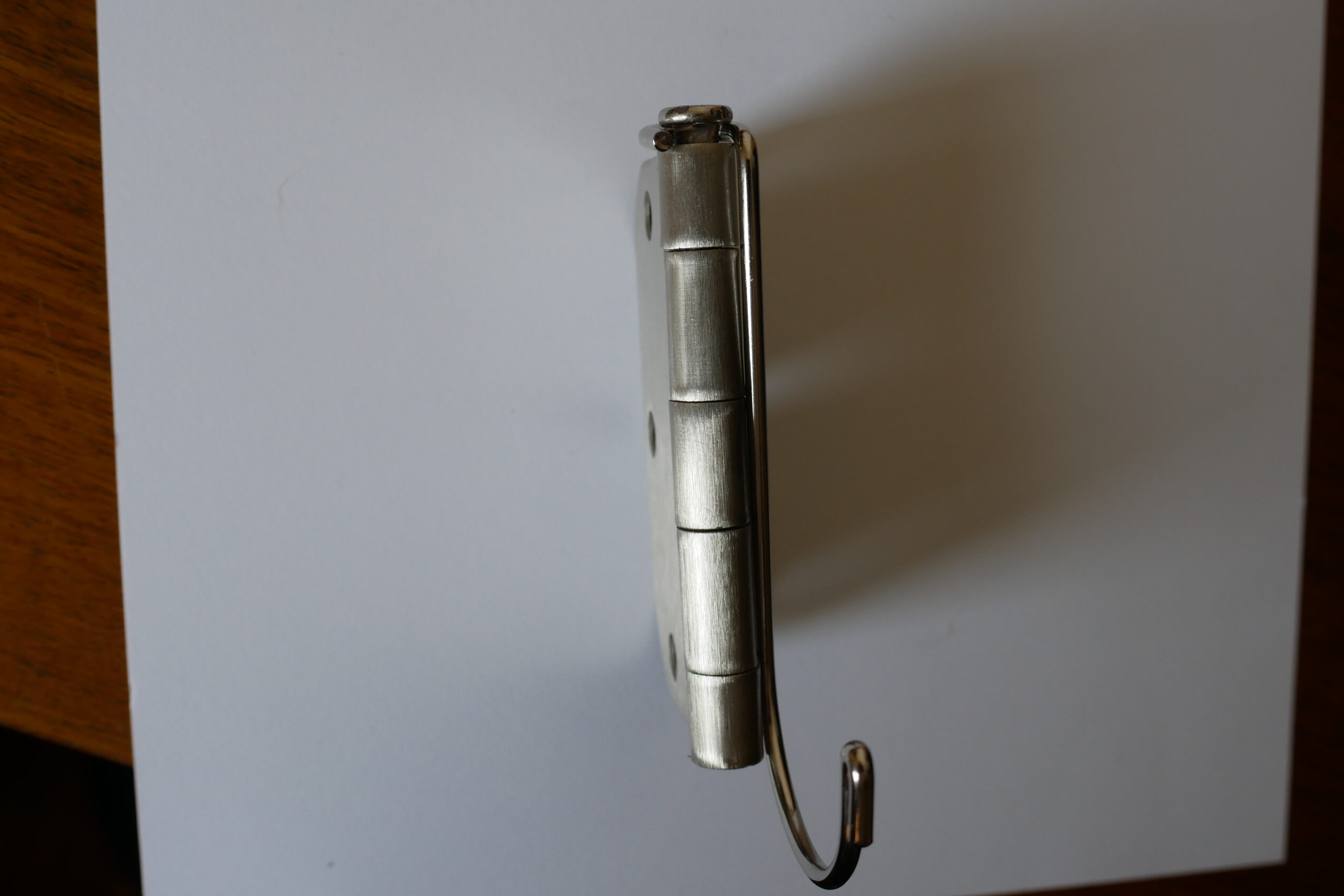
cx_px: 666
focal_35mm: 40
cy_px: 459
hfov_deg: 48.5
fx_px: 1493
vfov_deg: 33.4
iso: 320
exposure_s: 1/60
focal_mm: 19
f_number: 5
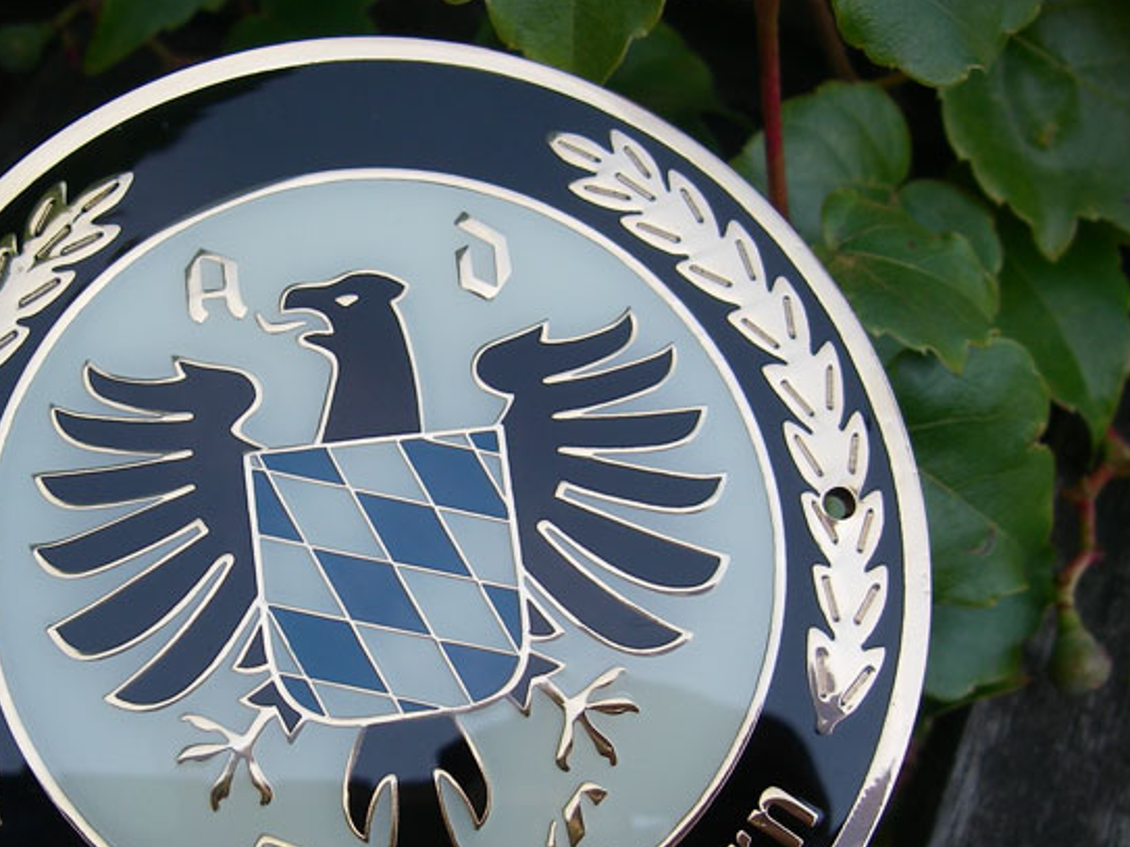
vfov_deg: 26.0
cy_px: 564
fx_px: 1828
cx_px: 368
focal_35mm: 56
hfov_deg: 34.0
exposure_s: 1/160
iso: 64
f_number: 3.3
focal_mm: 6.3
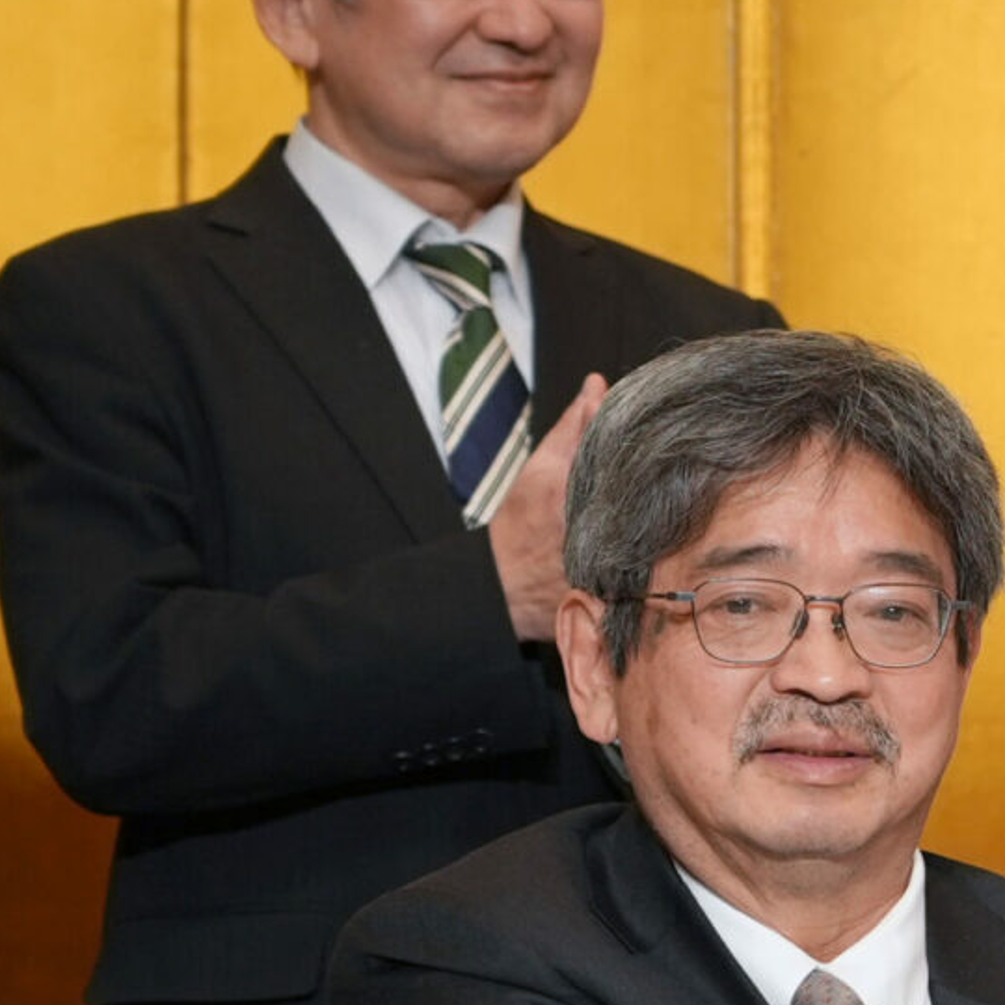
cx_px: 1628
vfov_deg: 7.6
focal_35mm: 229
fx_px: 7522
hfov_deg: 7.5
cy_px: 502
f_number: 4
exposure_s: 1/160
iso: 400
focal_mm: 71
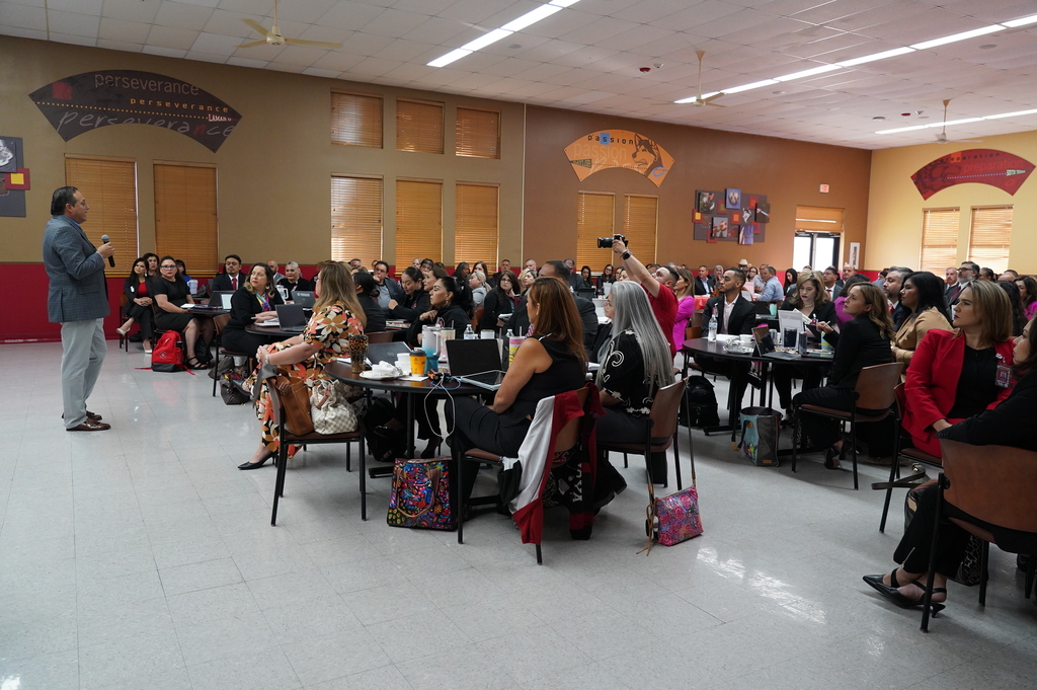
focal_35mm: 26
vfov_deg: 49.5
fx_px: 748
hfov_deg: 69.4
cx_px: 518
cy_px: 345
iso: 4000
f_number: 4
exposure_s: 1/160
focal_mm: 26
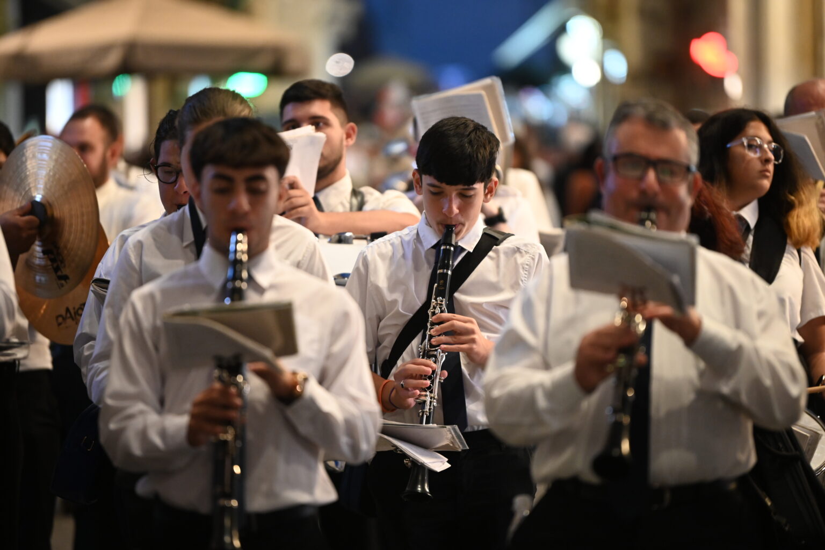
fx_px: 4582
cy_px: 275
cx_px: 412
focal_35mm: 200
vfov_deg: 6.9
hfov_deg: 10.3
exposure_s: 1/160
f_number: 2.8
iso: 4000
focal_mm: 200
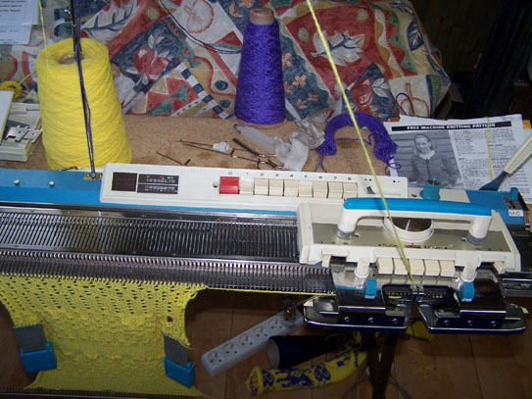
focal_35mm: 38
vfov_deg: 37.7
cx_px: 266
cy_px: 200
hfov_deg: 49.0
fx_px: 584
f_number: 2.8
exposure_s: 1/60
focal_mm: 6.3
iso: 80
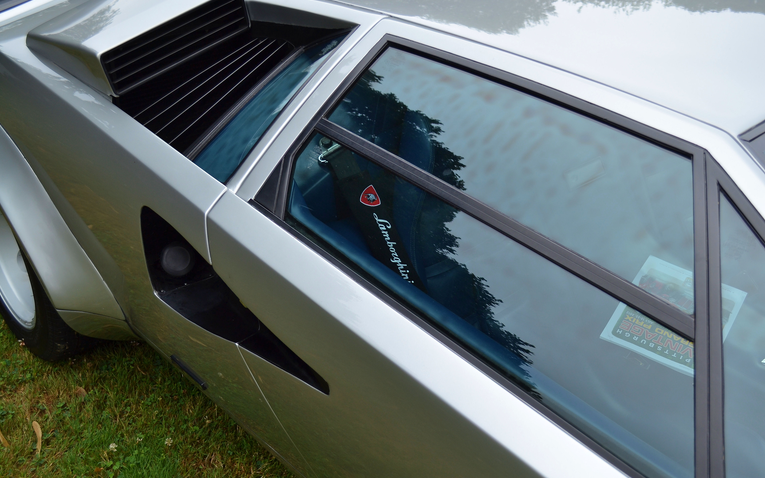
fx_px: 834
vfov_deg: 32.0
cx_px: 381
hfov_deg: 49.3
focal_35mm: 40
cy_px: 248
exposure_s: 1/60
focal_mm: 26
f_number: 5.6
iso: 100
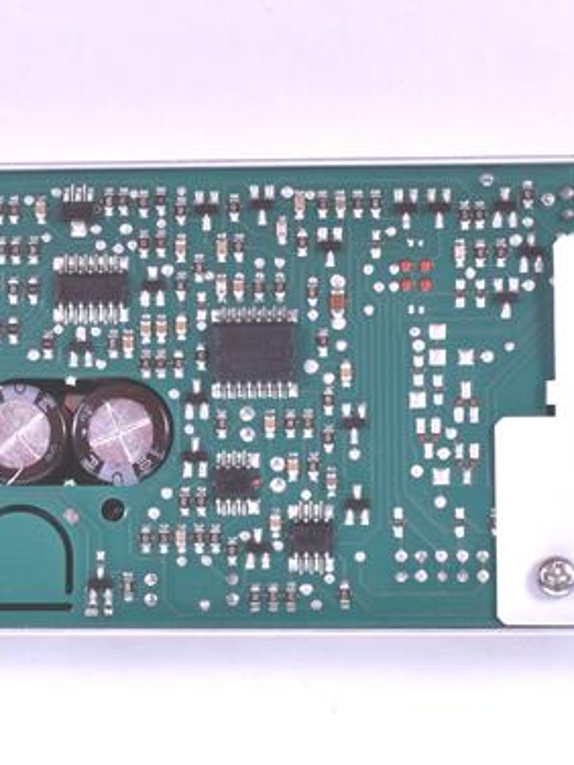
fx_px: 1476
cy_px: 405
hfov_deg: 22.0
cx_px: 299
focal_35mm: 67
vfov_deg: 29.1
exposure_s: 1/200
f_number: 13
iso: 200
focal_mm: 29
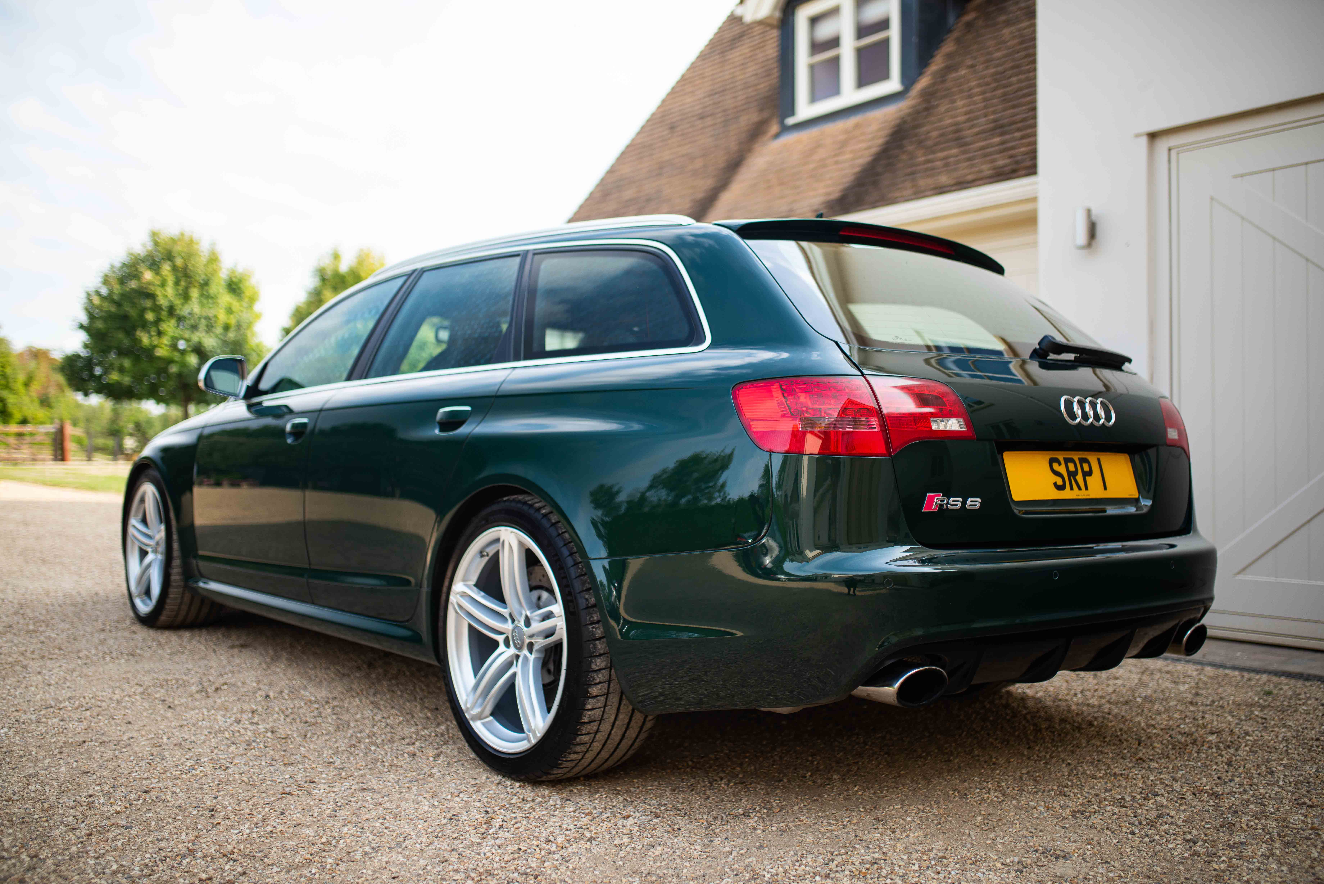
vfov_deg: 37.9
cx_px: 662
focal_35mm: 35
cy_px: 442
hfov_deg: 54.4
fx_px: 1288
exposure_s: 1/400
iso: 64
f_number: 1.4
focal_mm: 35
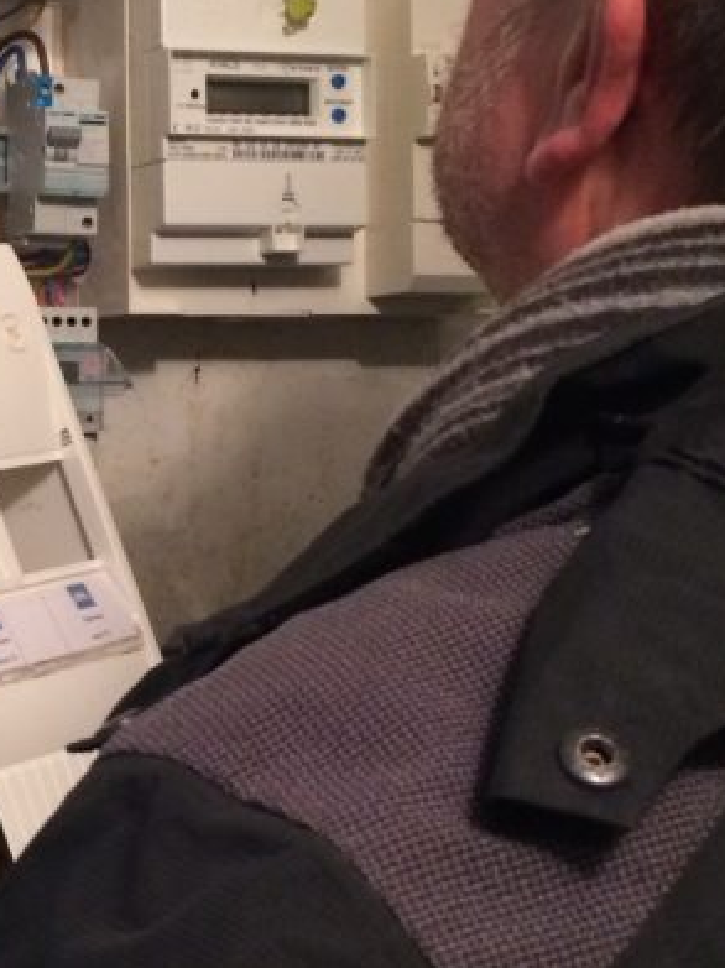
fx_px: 2123
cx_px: 5
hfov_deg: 18.9
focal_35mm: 76
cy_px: 423
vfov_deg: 25.6
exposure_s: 1/25
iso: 320
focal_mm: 4.15
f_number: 2.2
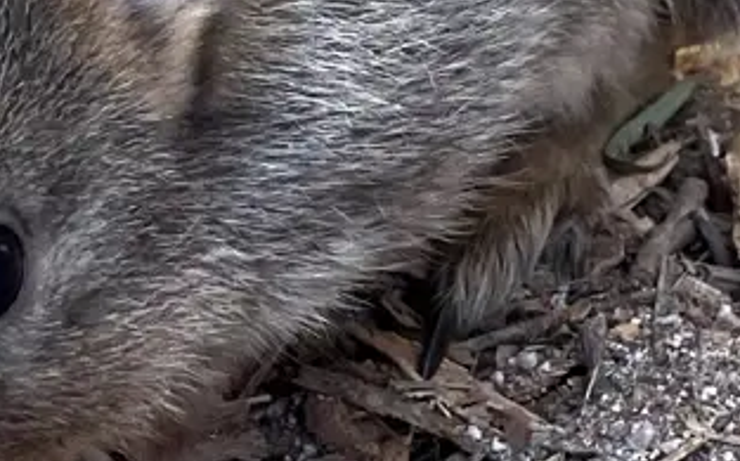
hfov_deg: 14.8
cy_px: -87
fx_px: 2841
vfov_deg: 9.2
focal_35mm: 141
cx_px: 203
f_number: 1.6
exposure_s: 1/116
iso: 125
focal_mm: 4.2
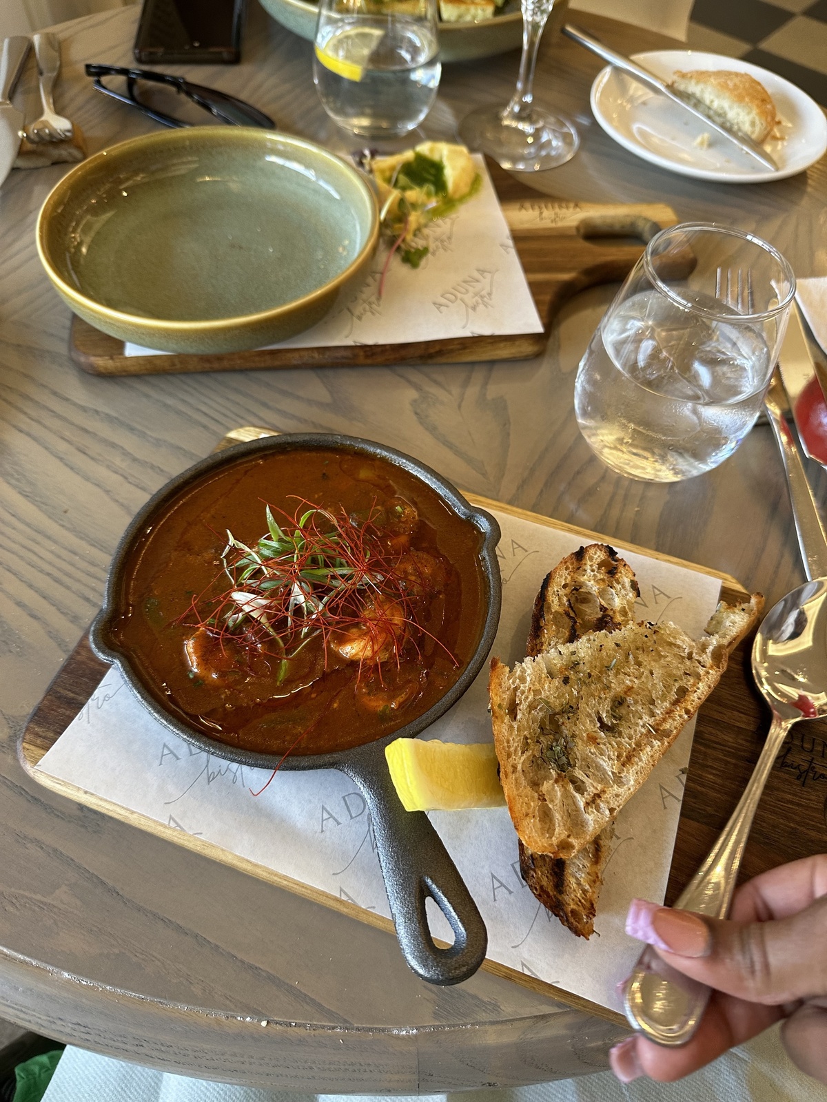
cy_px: 551
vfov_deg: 71.6
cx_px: 414
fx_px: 765
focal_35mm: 24
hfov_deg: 56.8
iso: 200
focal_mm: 6.86
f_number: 1.78
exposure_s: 1/95
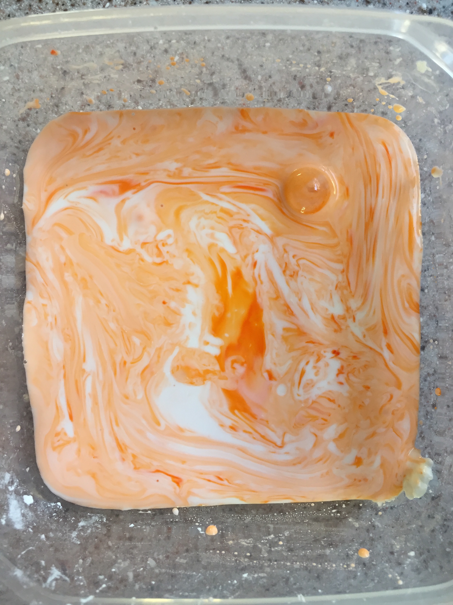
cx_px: 226
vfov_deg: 61.7
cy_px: 302
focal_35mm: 29
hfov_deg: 48.2
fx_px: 506
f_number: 2.2
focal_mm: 4.15
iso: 64
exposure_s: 1/30
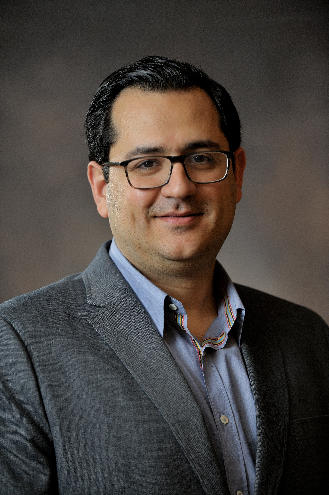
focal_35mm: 190
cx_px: 164
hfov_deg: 7.2
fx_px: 2608
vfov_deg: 10.8
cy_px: 248
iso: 800
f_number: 4
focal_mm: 190
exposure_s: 1/200
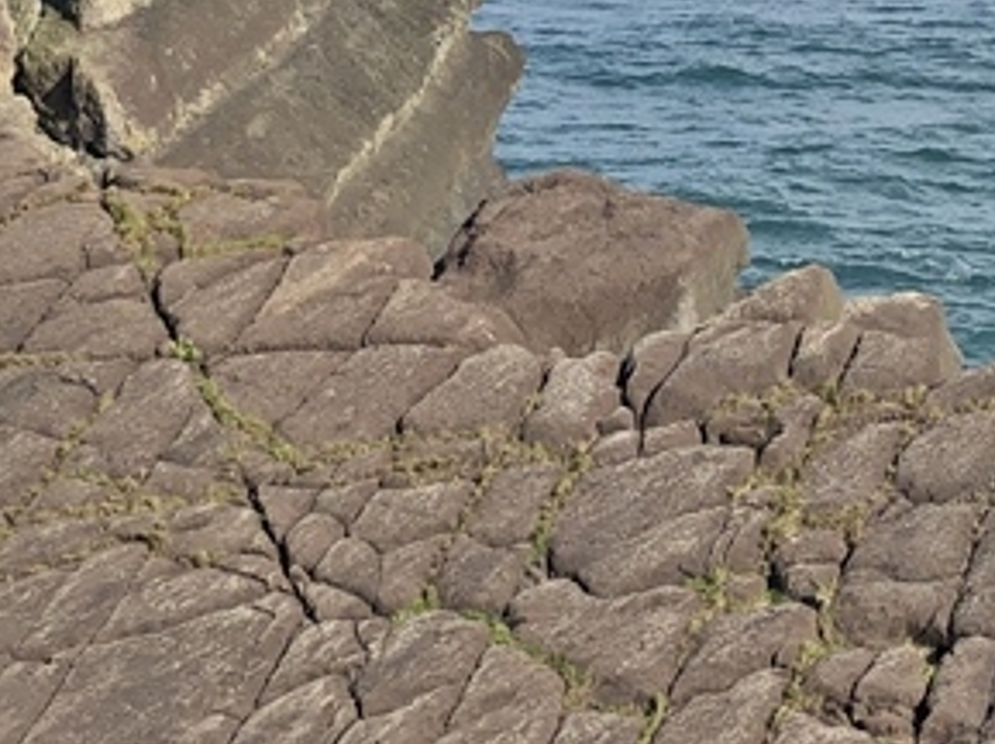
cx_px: 768
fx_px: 2785
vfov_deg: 15.1
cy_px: 117
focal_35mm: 97
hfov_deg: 20.1
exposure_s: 1/1600
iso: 20
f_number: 1.8
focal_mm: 3.99
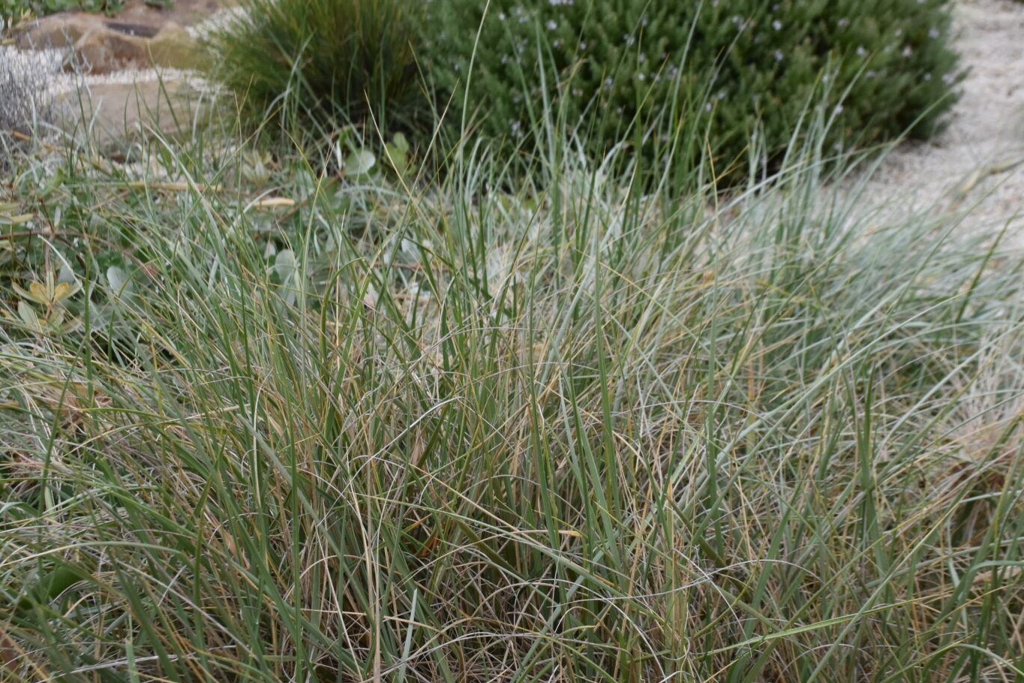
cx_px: 599
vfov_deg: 22.3
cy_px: 418
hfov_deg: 32.9
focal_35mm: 61
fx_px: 1728
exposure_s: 1/500
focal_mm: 27
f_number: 8
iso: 720
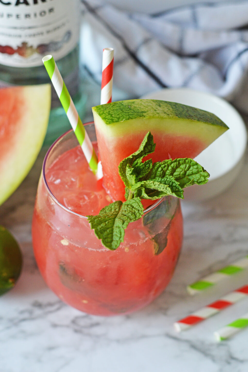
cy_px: 186
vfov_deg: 27.0
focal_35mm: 75
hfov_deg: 18.1
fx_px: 777
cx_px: 124
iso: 400
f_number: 4.5
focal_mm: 50
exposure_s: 1/80
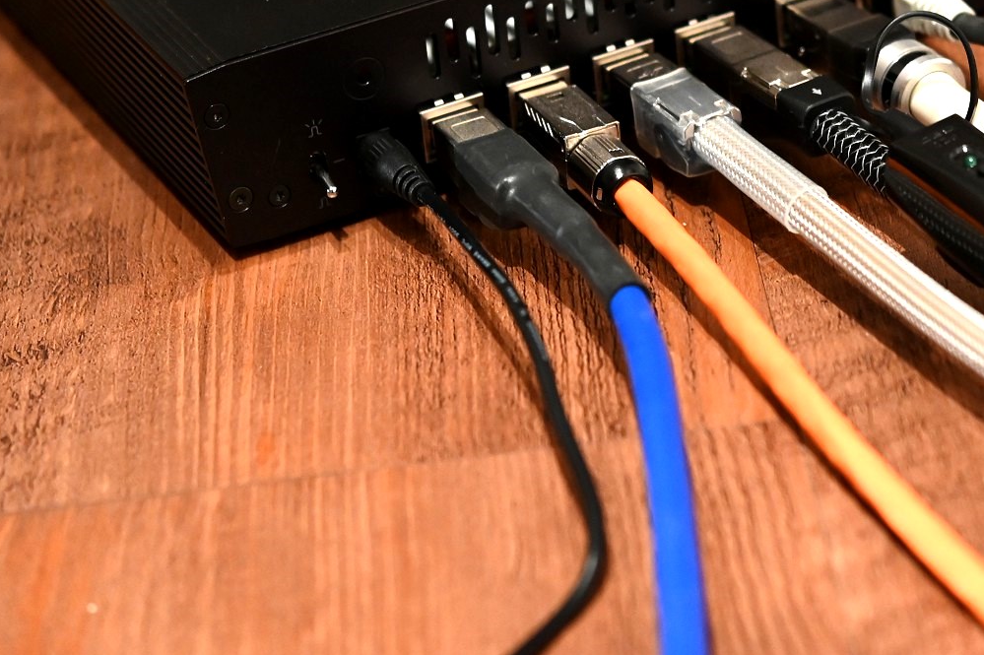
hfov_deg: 16.6
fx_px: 3360
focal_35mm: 123
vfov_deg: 11.0
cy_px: 13
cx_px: 687
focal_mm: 60
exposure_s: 1/60
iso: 4000
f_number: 4
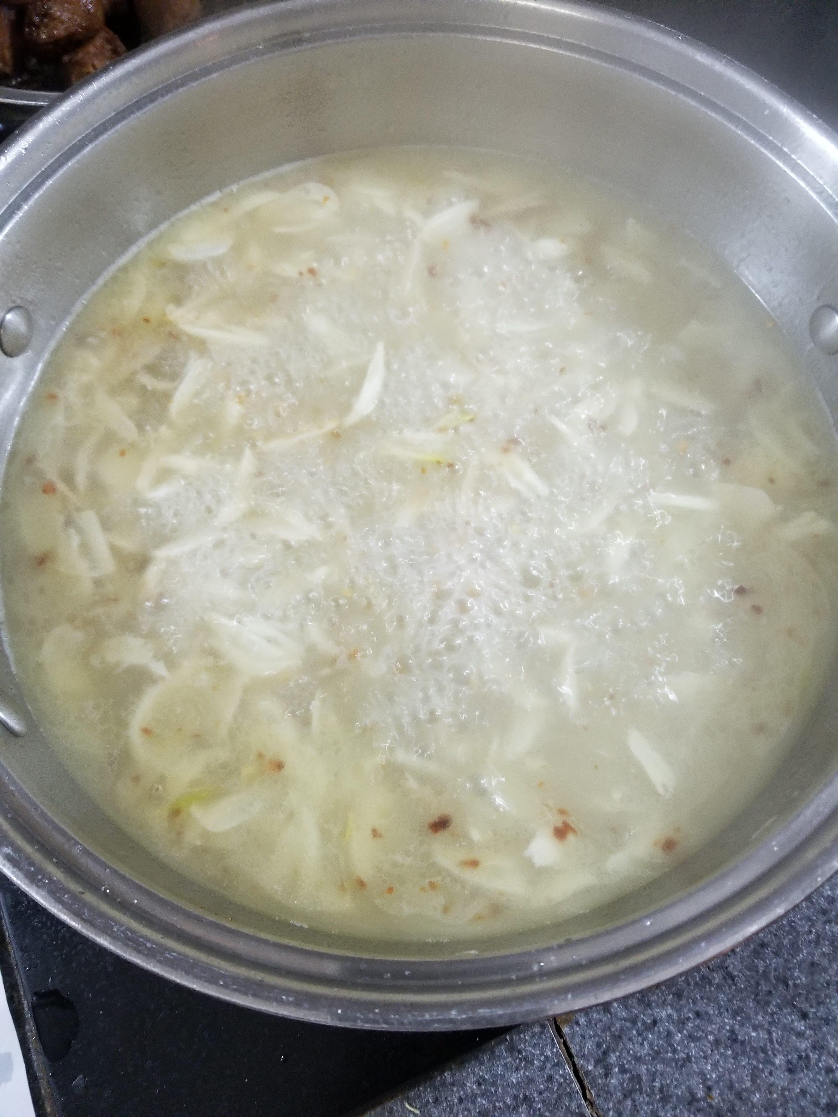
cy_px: 558
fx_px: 839
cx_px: 419
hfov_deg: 53.1
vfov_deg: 67.3
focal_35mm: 26
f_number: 1.7
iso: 250
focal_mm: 4.25
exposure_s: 1/20
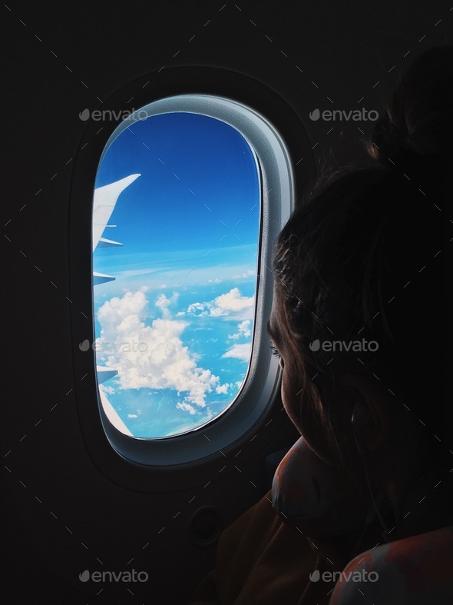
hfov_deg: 48.2
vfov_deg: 61.7
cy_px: 302
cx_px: 226
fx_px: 506
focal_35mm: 29
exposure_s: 1/287
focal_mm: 4.15
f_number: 2.2
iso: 25
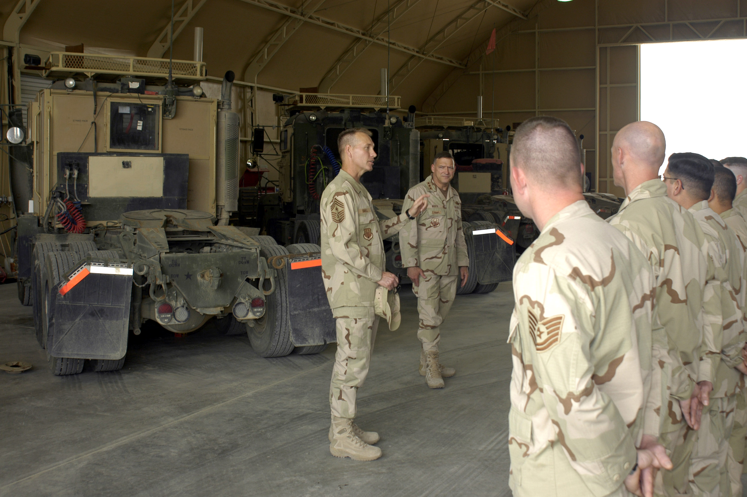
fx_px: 871
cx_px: 374
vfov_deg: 31.8
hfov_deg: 46.4
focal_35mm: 42
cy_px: 248
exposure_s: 1/60
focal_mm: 28
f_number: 8
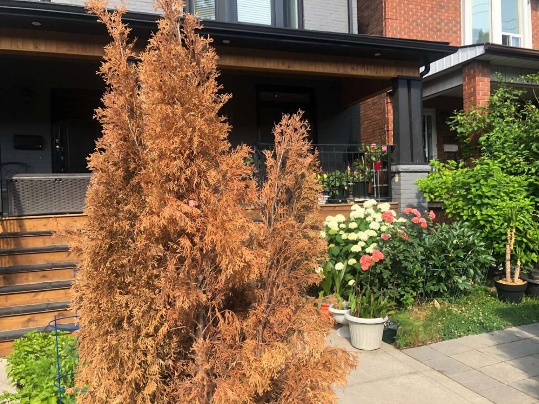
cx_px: 270
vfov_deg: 49.7
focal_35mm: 28
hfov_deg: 63.4
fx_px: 436
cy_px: 202
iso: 20
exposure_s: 1/269
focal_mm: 3.99
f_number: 1.8
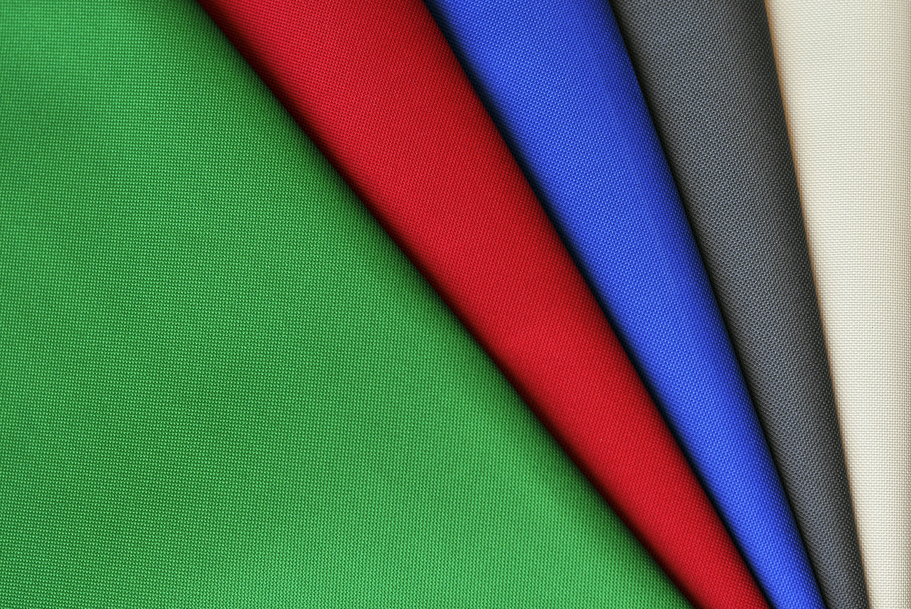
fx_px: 1899
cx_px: 456
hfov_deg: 27.0
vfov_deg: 18.2
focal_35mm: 75
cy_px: 304
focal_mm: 50
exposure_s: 1/50
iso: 200
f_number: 4
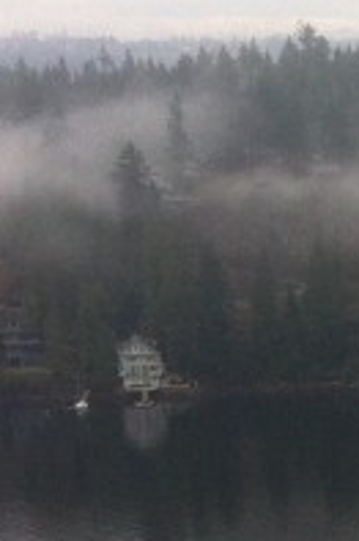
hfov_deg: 6.2
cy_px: 607
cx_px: 1340
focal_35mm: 189
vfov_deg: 10.7
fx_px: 2832
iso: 80
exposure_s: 1/120
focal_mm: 3.85
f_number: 2.8
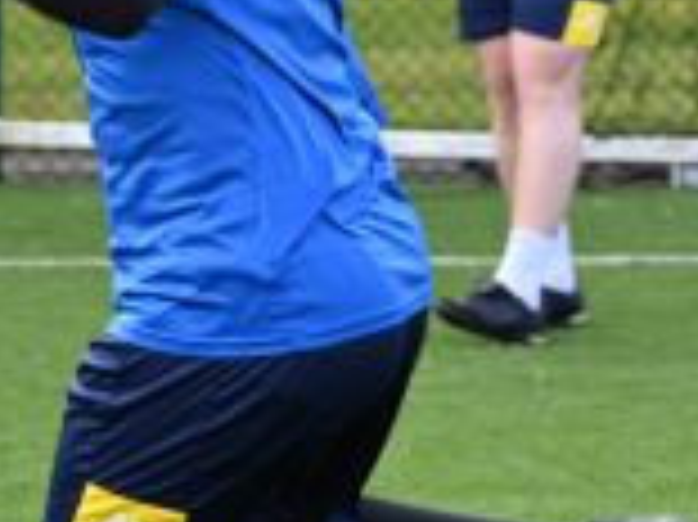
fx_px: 8906
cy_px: 126
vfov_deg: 3.4
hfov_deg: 4.5
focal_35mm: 442
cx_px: -342
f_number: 5.6
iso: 200
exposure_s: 1/250
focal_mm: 89
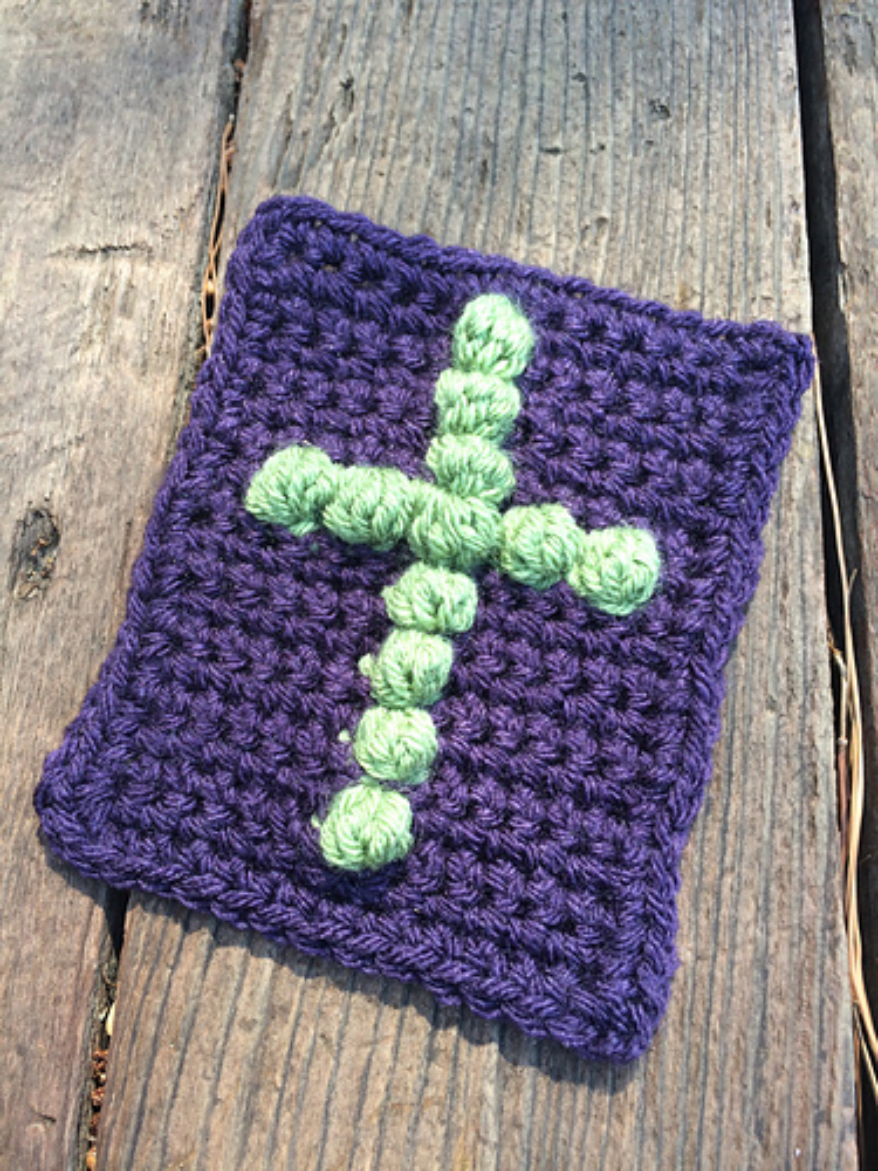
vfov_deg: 61.7
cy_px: 586
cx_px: 439
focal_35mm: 29
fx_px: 981
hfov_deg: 48.2
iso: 32
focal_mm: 4.15
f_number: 2.2
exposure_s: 1/126
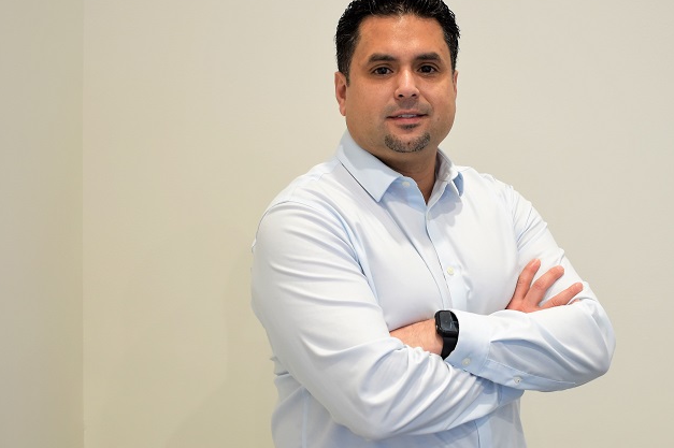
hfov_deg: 29.9
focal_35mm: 67
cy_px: 239
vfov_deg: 20.3
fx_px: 1253
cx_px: 448
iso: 400
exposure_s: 1/50
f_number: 4.5
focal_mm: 28
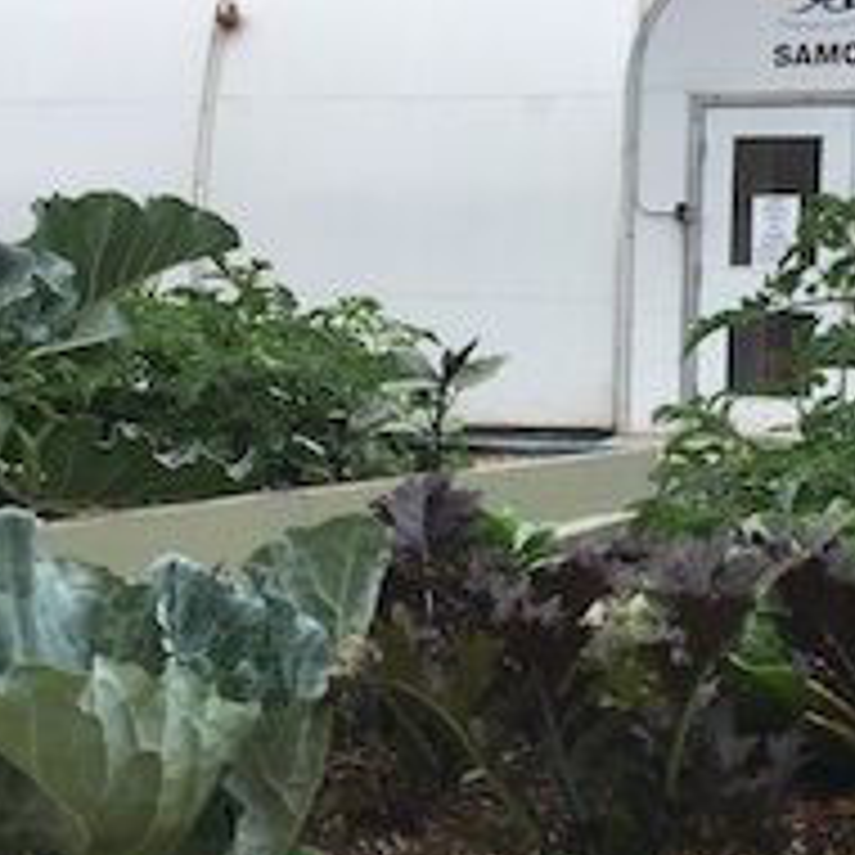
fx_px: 1509
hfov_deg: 31.4
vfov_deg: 31.5
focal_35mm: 54
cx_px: 576
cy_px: 518
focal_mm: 4.15
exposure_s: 1/855
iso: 25
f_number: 2.2
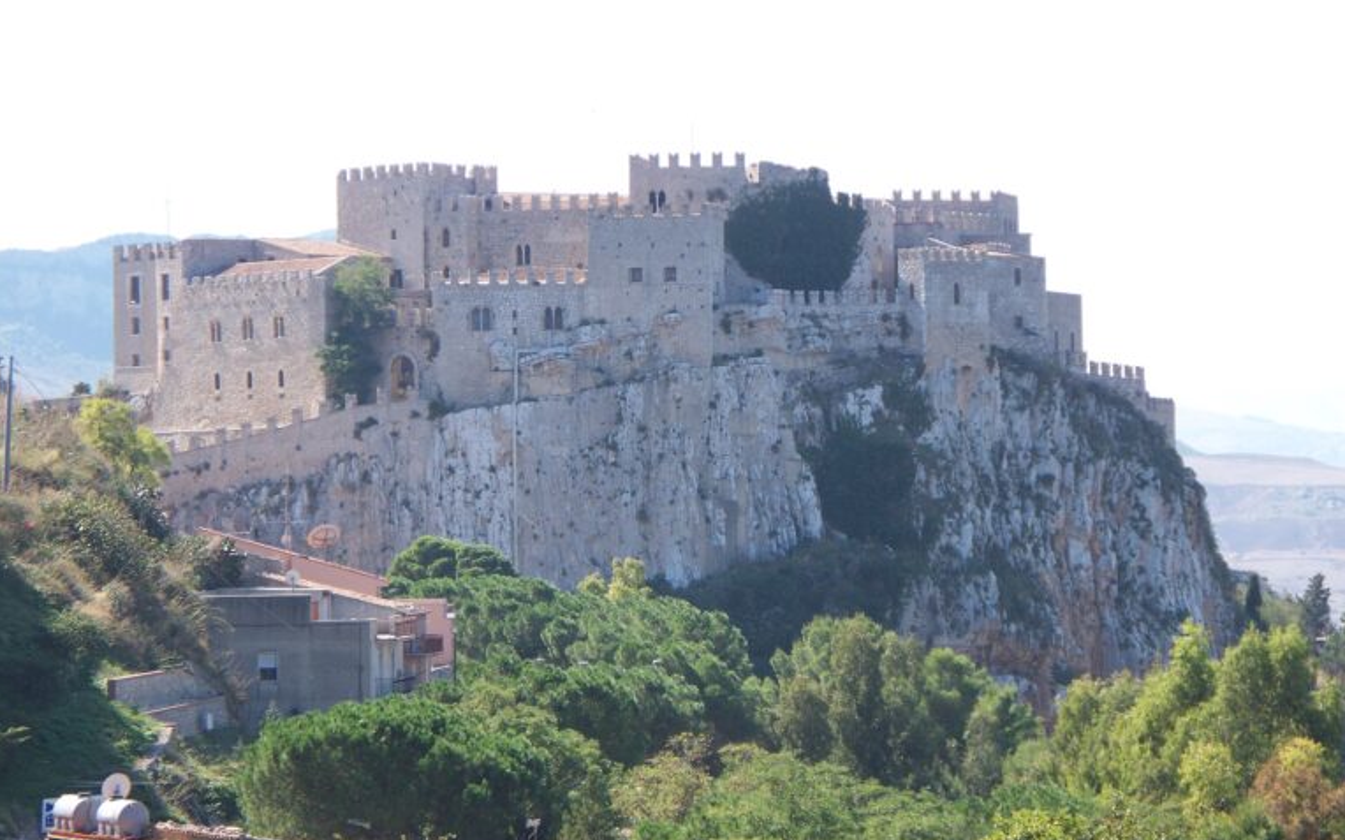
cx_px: 672
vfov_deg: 9.0
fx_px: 5350
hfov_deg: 14.3
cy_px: 366
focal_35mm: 146
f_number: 4.4
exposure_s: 1/200
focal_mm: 28.83
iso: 64
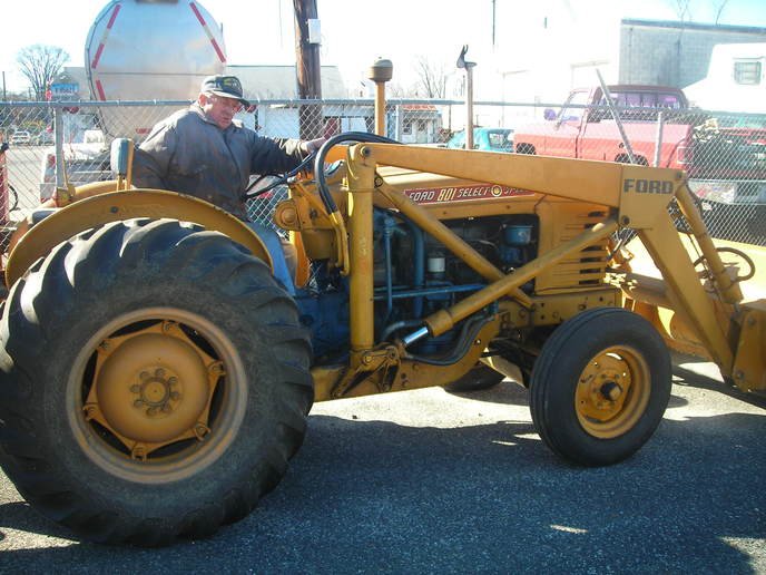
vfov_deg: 37.7
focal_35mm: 38
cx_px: 383
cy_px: 288
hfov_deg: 49.0
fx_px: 841
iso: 50
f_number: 3.2
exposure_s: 1/120
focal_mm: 6.3
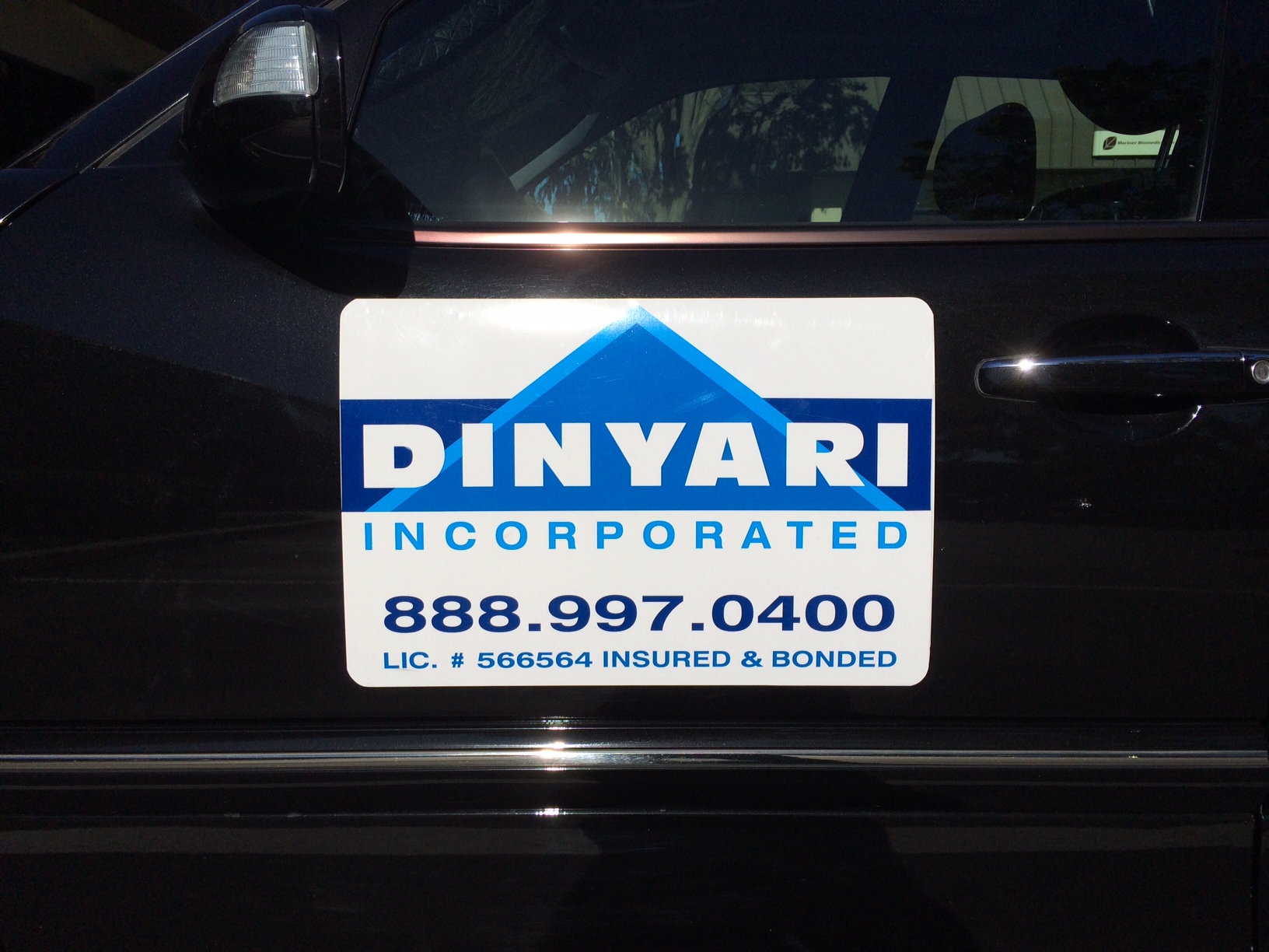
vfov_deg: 46.8
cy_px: 476
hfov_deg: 60.0
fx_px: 1100
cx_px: 634
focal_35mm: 30
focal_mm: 4.12
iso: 40
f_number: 2.2
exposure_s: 1/6849
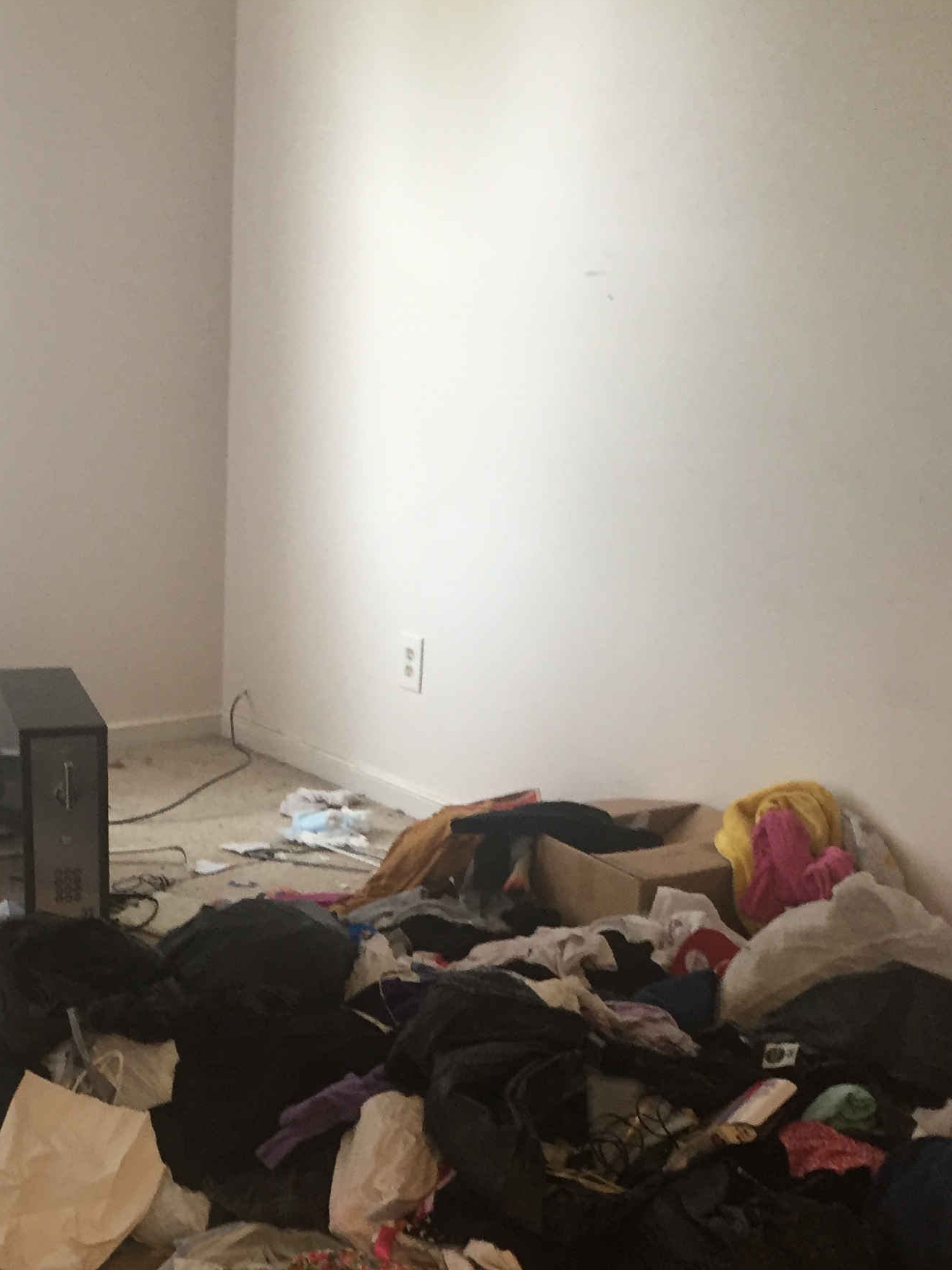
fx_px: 1980
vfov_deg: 33.7
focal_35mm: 54
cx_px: 241
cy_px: 1131
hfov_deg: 26.7
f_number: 2.2
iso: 100
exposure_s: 1/30
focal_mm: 4.15
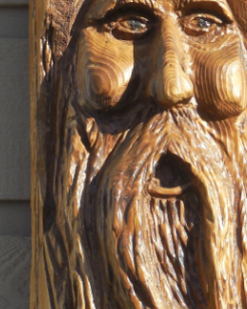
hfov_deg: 16.0
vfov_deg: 19.9
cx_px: 129
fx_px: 876
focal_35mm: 96
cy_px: 112
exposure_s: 1/800
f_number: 4
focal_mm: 9.4
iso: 125
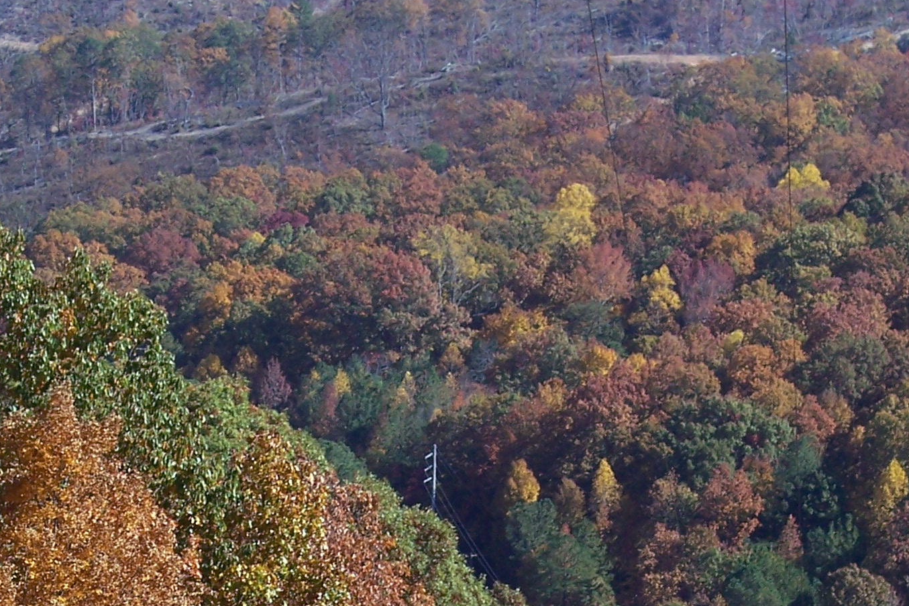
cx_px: 147
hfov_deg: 12.0
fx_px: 4317
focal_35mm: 171
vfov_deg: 8.0
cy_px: 545
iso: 100
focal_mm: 16
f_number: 4.8
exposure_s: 1/350
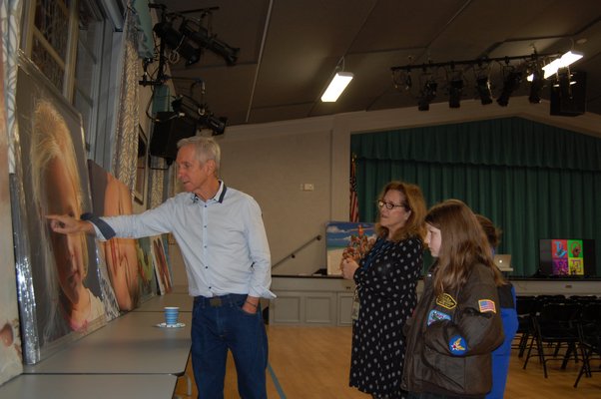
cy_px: 200
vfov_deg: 39.9
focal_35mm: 33
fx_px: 550
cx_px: 300
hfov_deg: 57.3
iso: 400
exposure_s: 1/60
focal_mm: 22
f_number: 3.8
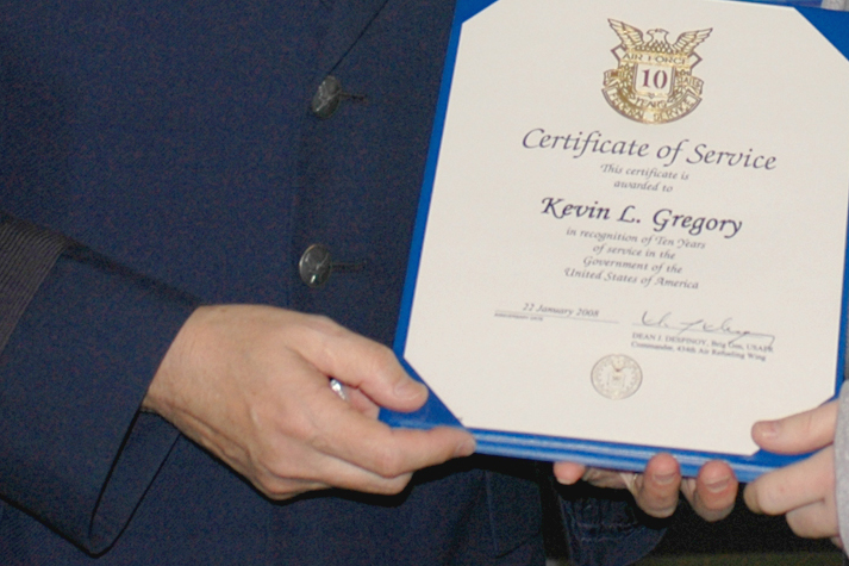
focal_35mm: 106
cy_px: -143
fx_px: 2499
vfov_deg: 12.6
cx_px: 649
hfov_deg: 19.1
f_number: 2.8
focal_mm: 28
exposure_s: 1/60
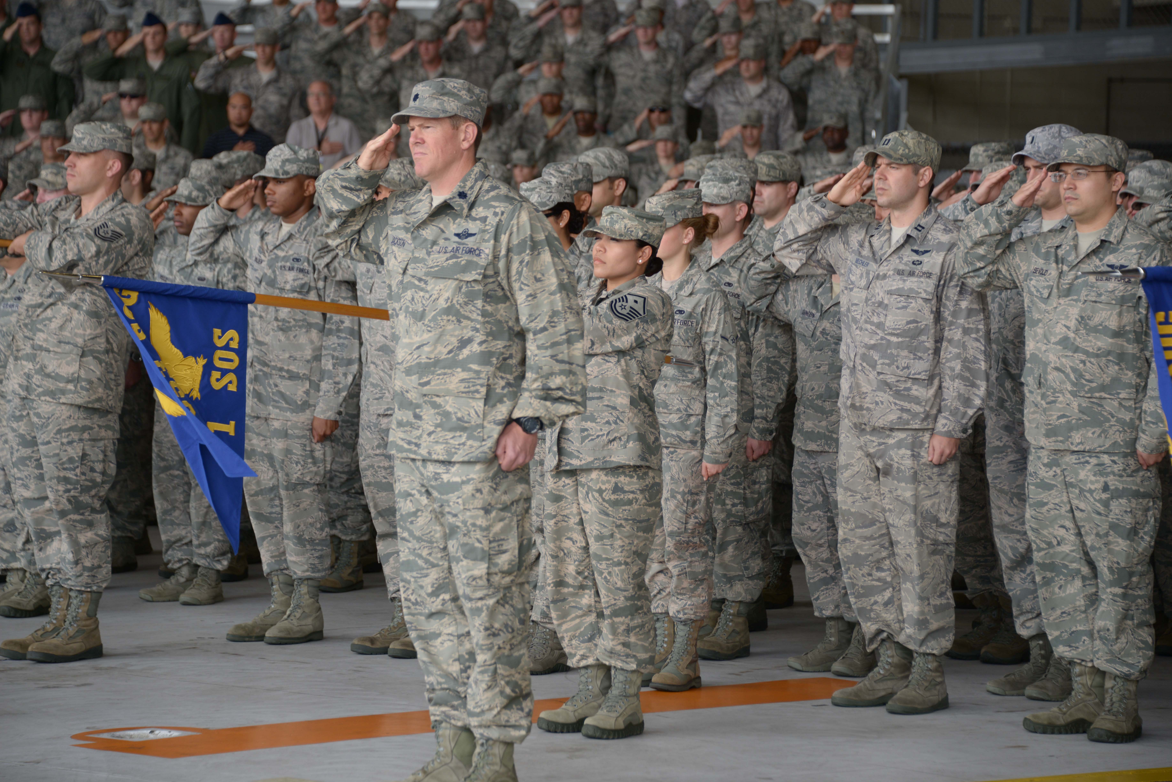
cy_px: 391
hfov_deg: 15.1
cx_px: 589
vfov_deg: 10.1
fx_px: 4427
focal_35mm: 136
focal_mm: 135
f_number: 5.6
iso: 250
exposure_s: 1/200
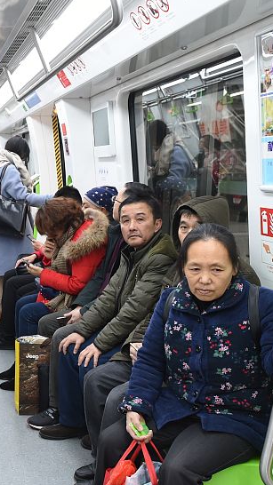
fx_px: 592
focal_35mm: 46
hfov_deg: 23.6
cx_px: -59
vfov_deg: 44.5
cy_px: 266
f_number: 4.5
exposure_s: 1/80
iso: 1600
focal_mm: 20
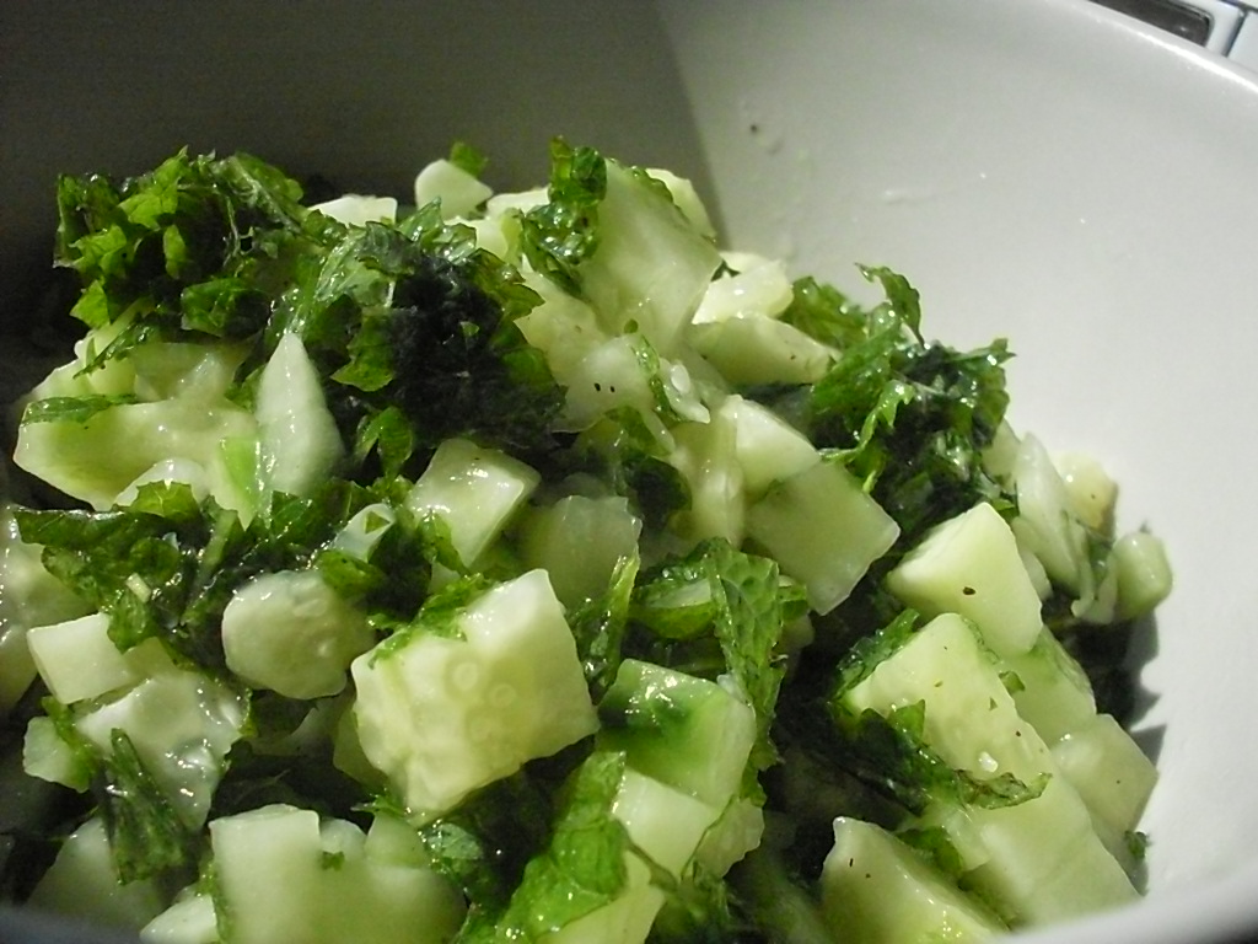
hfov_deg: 49.0
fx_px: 1381
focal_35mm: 38
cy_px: 472
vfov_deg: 37.7
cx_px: 629
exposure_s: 1/1000
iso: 400
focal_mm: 6.3
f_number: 8.4
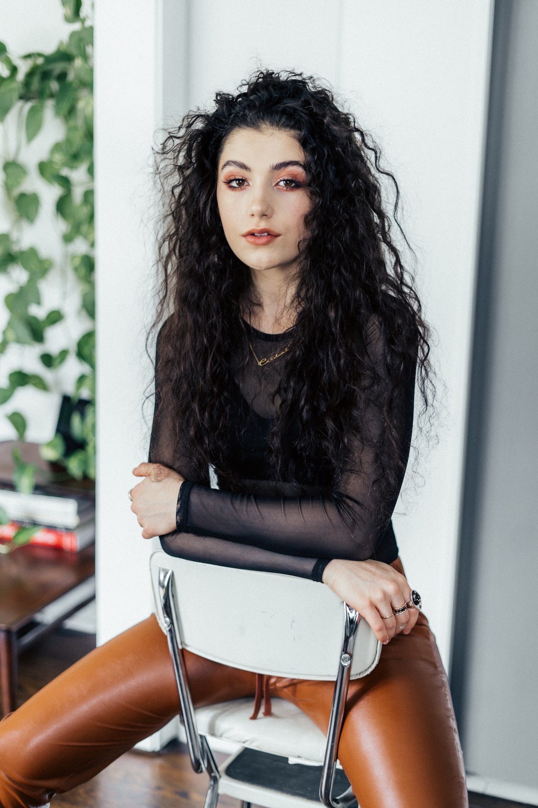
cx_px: 269
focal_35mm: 50
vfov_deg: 39.6
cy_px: 404
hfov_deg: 27.0
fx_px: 1121
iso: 400
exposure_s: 1/80
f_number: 1.8
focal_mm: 50
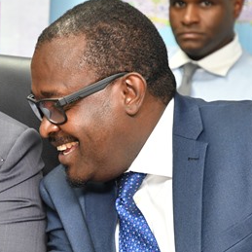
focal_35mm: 208
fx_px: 1713
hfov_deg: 8.4
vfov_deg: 8.4
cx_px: 32
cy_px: 132
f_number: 5
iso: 1600
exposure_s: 1/80
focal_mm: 66
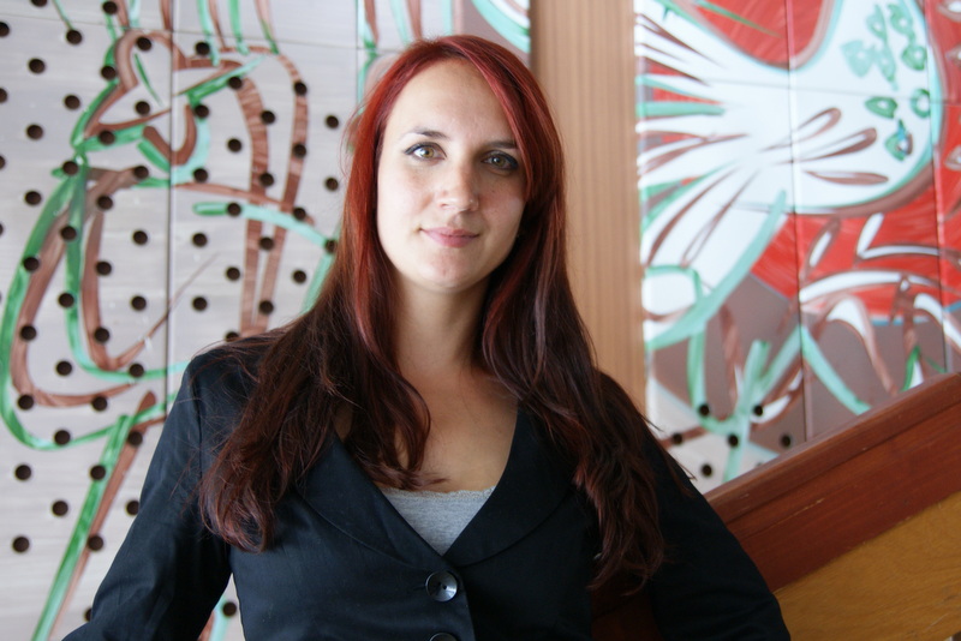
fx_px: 1041
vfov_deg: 34.2
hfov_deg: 49.5
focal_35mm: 39
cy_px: 320
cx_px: 480
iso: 200
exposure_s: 1/30
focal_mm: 26
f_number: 2.8
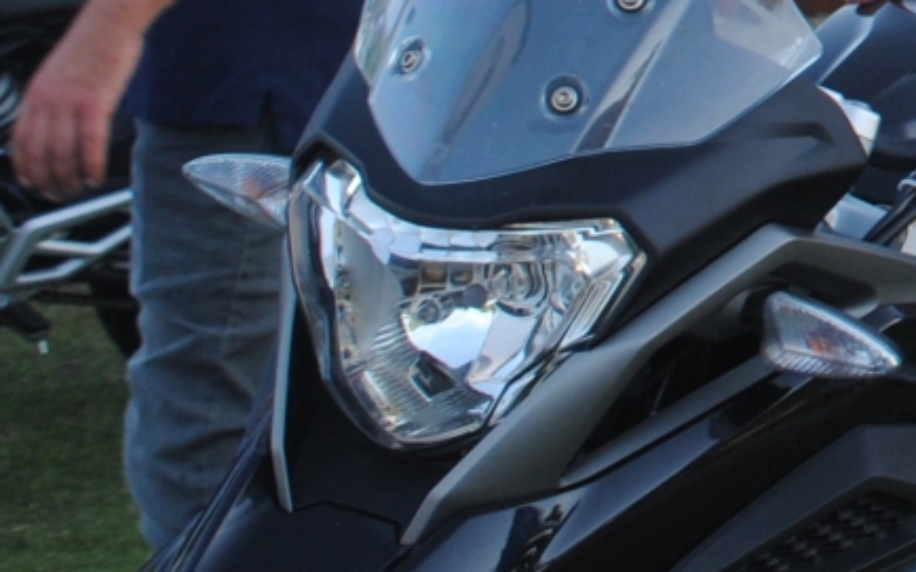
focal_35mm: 149
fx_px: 3719
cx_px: 1813
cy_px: -356
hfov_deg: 12.4
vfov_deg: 8.5
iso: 200
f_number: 5.6
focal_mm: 22
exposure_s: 1/125
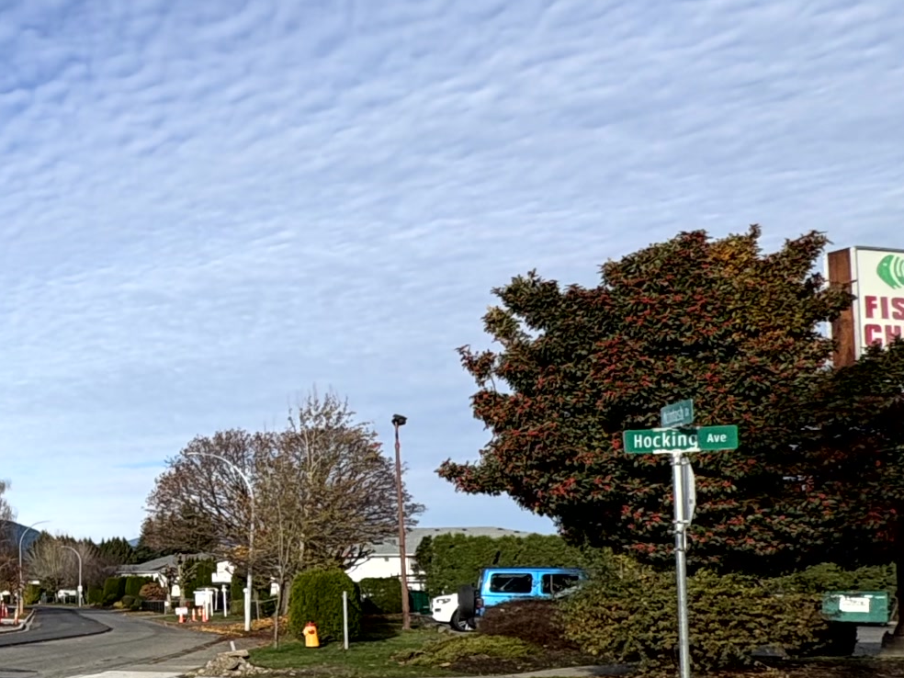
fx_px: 1097
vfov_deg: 33.3
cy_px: 553
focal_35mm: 42
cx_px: -388
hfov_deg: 30.2
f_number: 2.2
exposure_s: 1/1832
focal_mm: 2.22
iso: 50
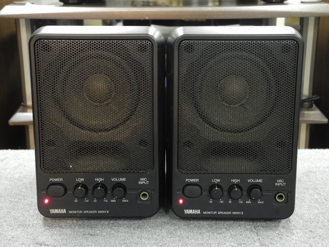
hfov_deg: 34.9
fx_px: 523
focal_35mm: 55
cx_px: 164
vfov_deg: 26.6
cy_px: 124
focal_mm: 11.8
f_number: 3.5
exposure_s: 1/10
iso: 400
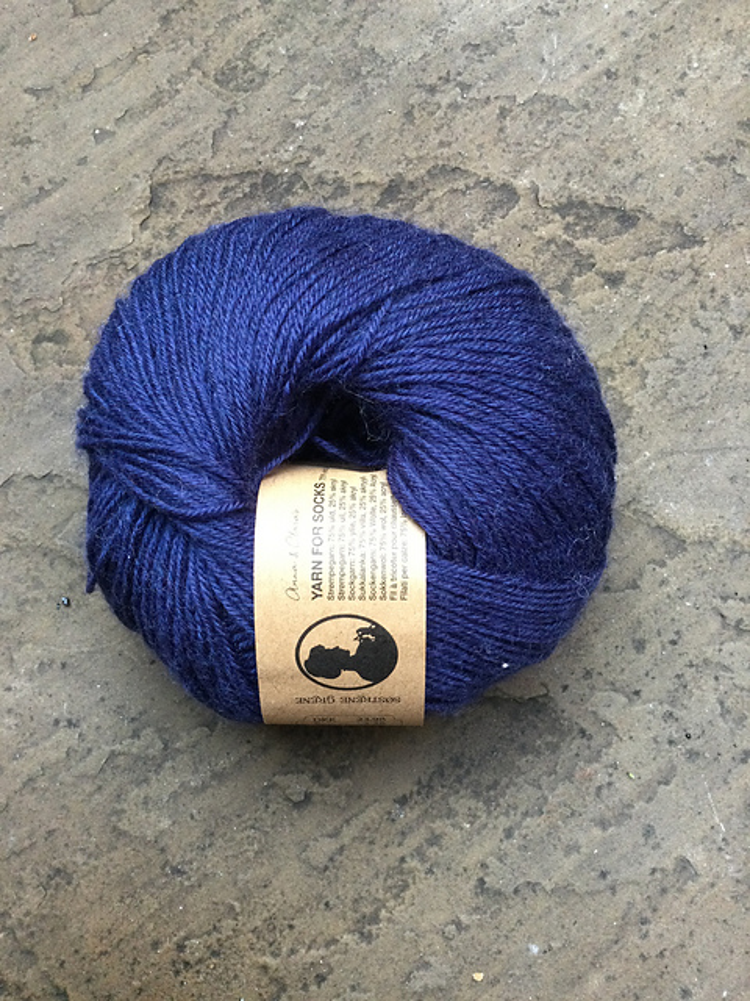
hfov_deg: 45.4
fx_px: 896
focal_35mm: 31
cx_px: 375
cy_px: 500
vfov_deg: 58.4
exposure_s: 1/33
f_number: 2.4
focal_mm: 3.3
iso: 200
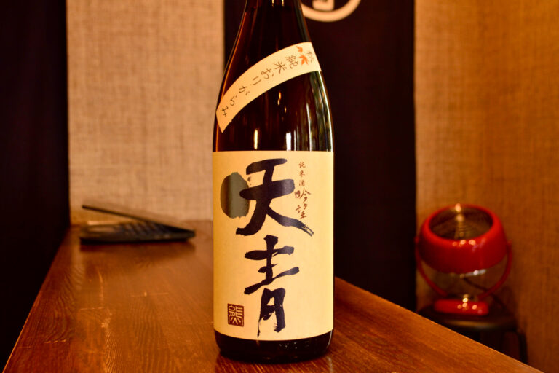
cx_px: 280
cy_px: 186
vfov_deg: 34.2
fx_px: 606
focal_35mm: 39
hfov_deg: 49.6
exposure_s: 1/30
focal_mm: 26
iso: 400
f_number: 4.2
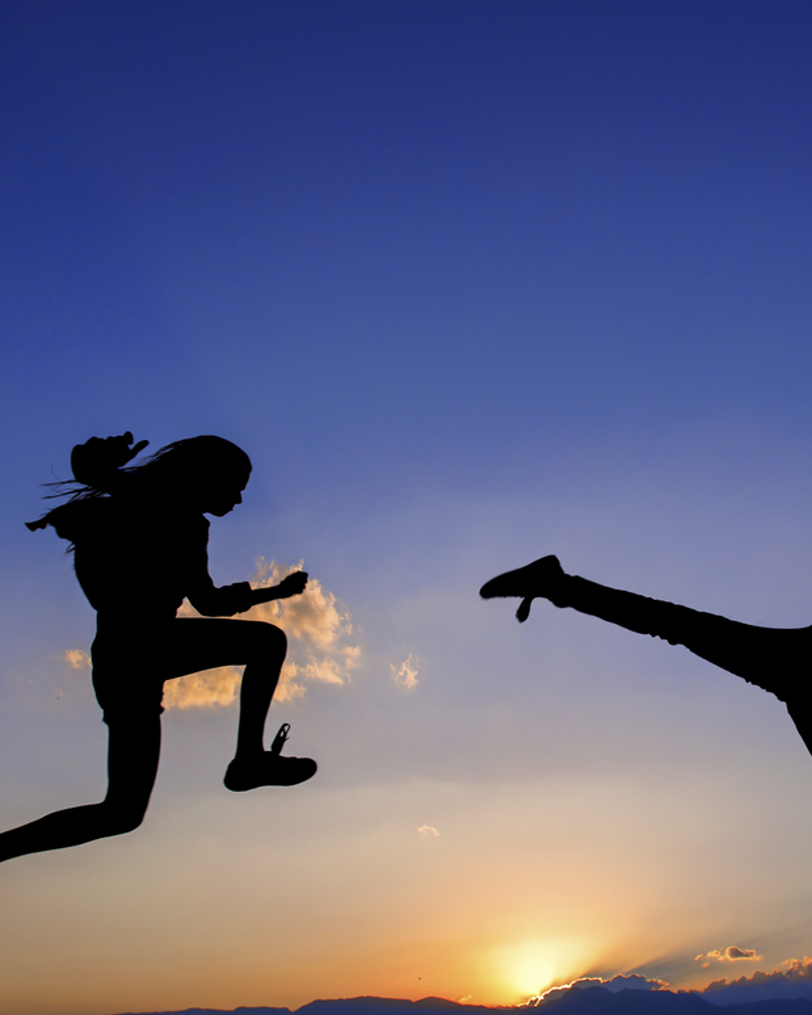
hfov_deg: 41.8
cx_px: 530
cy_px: 539
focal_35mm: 35
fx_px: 1051
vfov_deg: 51.5
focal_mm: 17
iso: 100
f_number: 7.1
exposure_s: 1/500
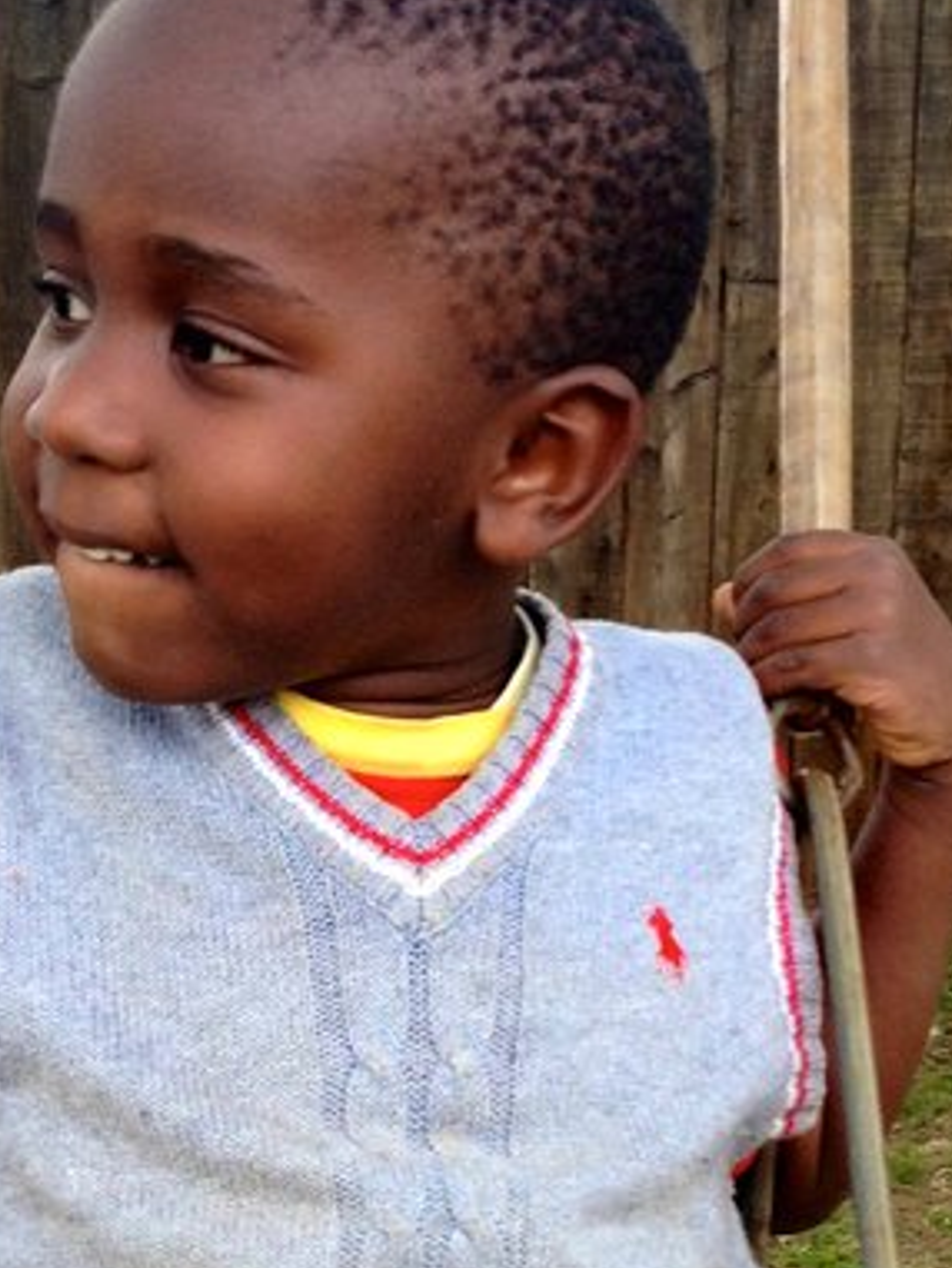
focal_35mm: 94
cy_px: 1078
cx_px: 443
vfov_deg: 20.5
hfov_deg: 15.7
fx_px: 3445
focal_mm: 4.28
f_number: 2.4
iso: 50
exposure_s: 1/221
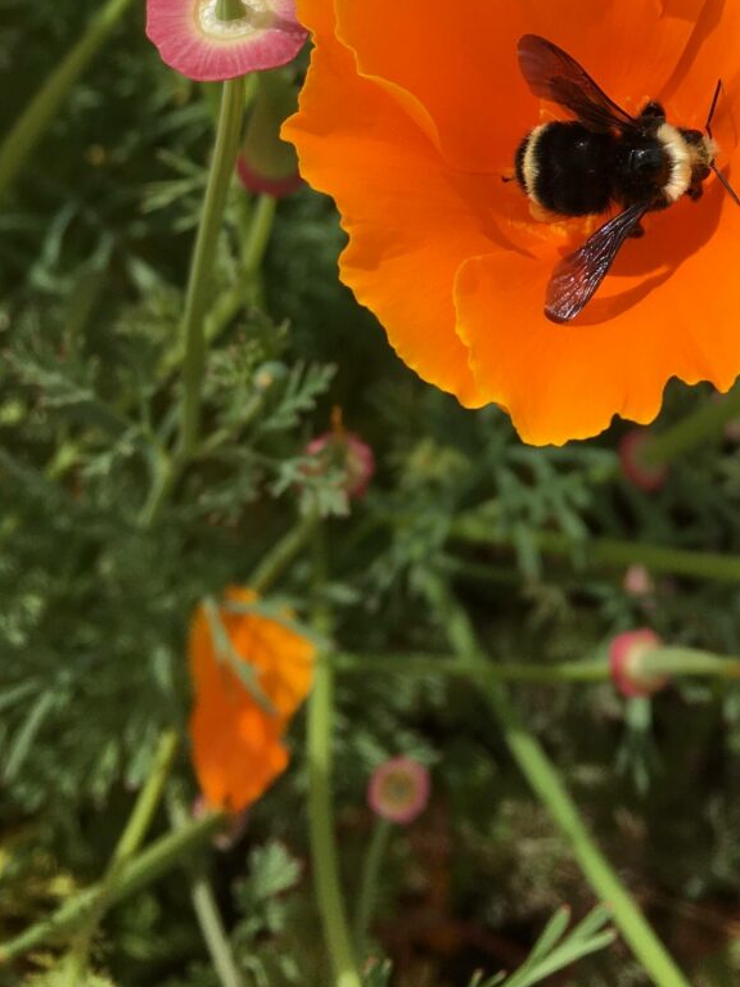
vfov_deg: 31.3
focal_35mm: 58
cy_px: 54
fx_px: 1653
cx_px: 636
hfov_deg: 24.6
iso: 25
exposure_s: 1/2137
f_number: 2.2
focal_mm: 4.15
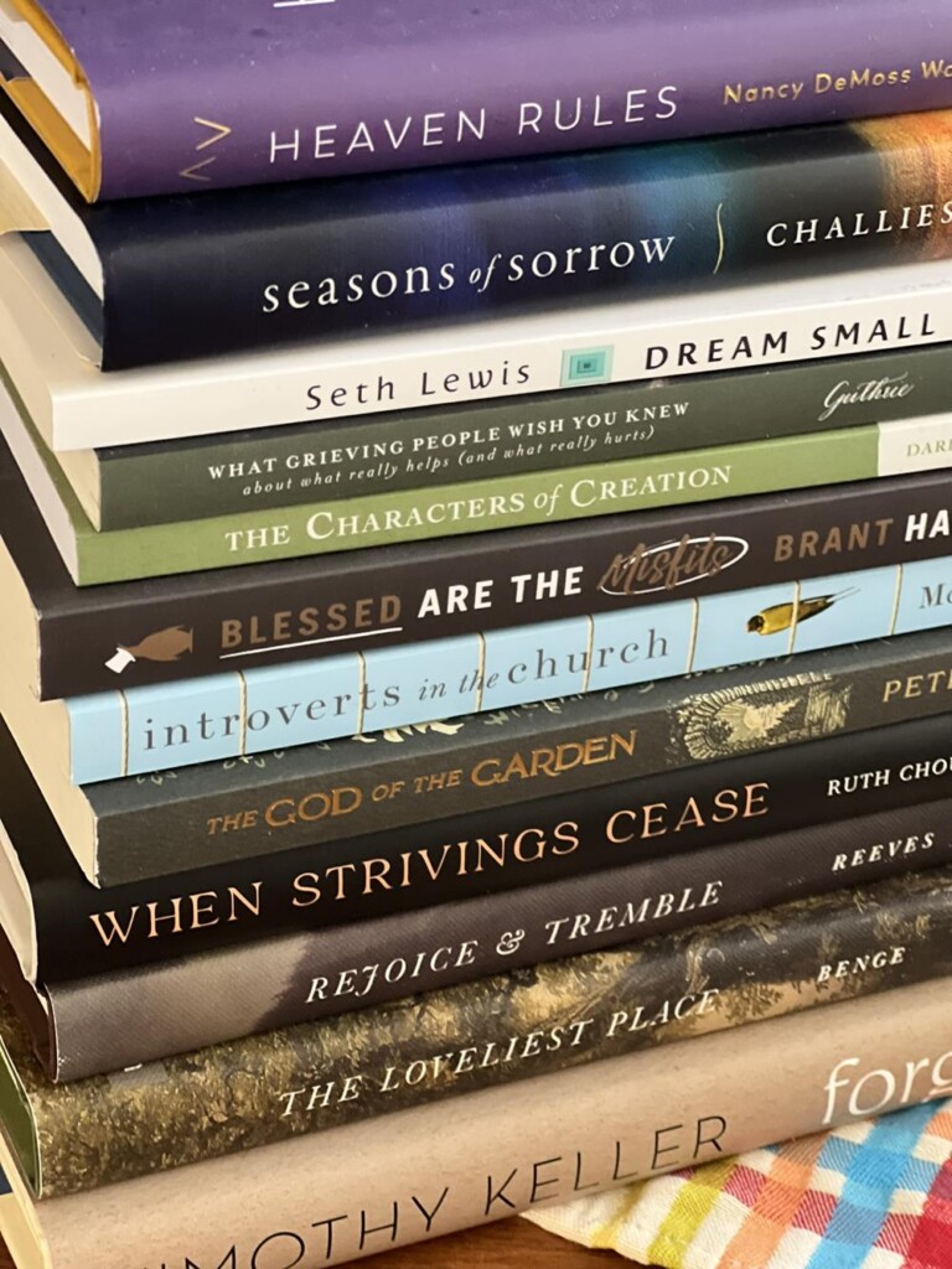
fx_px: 2824
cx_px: 476
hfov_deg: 19.1
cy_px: 634
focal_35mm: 77
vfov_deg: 25.3
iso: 400
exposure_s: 1/29
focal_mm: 9
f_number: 2.8
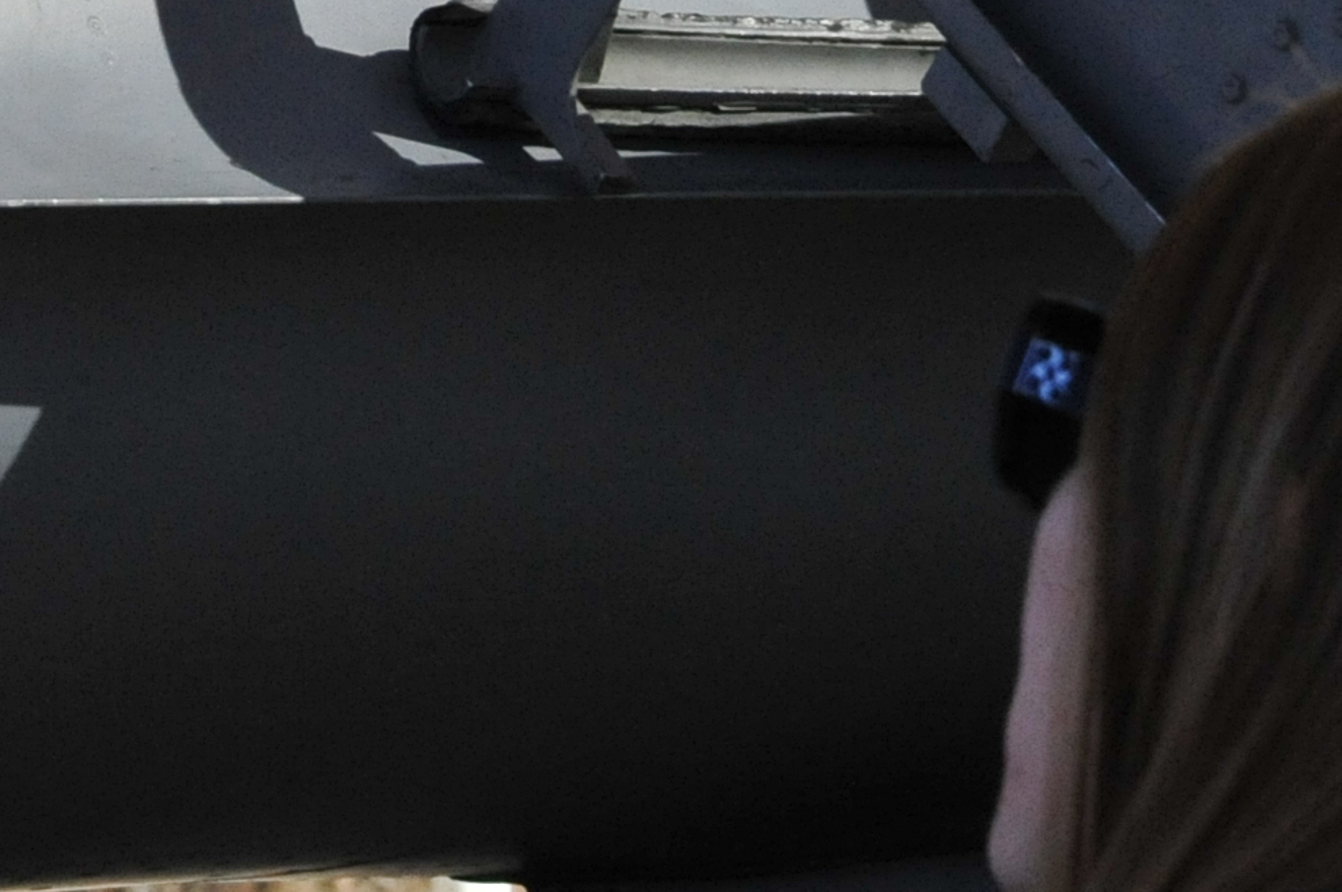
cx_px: -769
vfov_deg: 2.6
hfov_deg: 4.0
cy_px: -1028
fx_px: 19256
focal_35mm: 517
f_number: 16
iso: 2500
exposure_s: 1/1000
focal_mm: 120
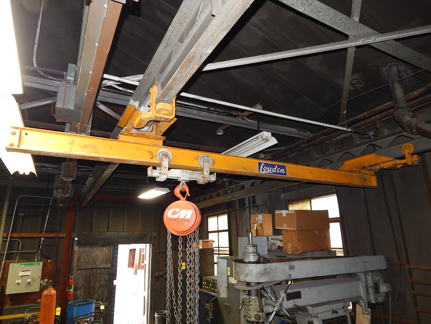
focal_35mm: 23
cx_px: 216
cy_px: 162
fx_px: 286
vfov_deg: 58.9
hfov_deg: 73.9
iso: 200
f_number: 3
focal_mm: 4
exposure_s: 1/30
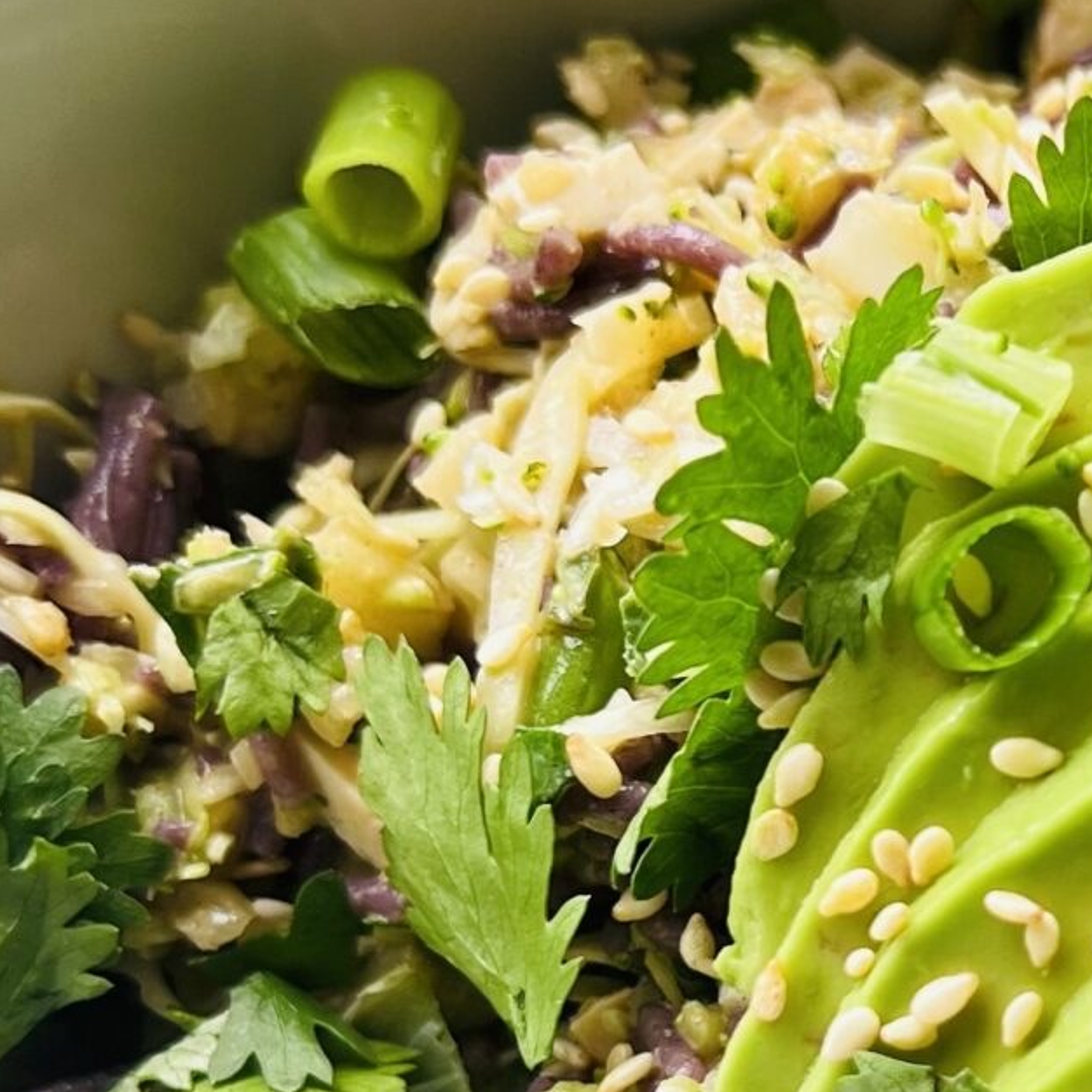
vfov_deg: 18.1
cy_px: 1024
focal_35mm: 94
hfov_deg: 17.6
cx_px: 1307
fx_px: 3355
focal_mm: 5.7
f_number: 1.5
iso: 50
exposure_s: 1/121
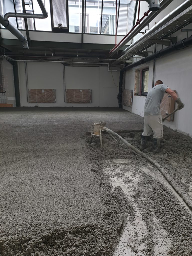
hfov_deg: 53.1
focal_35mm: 26
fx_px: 192
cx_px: 96
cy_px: 128
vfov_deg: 67.3
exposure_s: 1/50
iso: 100
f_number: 2.4
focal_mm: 4.3
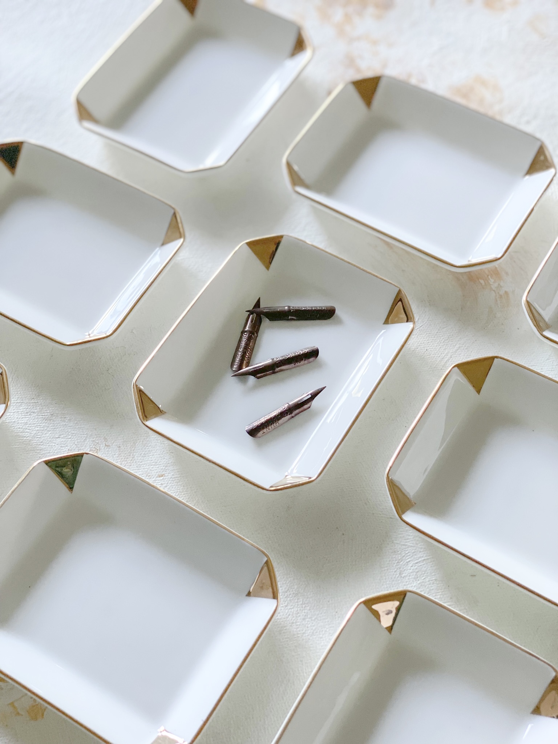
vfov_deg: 36.8
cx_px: 279
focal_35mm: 52
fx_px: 1118
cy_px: 372
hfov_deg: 28.0
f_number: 2
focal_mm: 6
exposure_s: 1/40
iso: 160
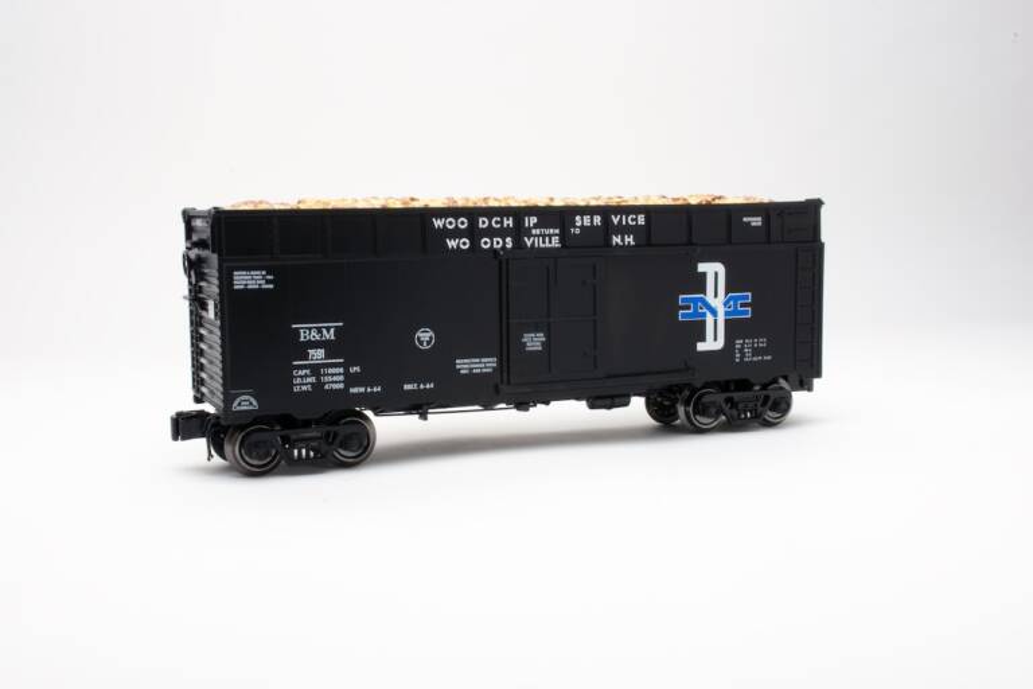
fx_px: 1377
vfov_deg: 28.1
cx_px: 516
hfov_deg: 41.1
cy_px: 344
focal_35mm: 48
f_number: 25
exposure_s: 1/125
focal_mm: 32
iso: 100
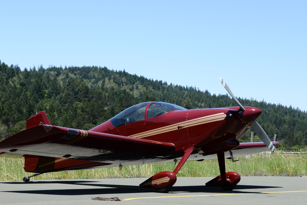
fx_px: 708
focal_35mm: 83
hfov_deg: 24.5
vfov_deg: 16.5
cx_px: 141
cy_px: 109
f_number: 8
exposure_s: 1/250
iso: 100
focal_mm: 62
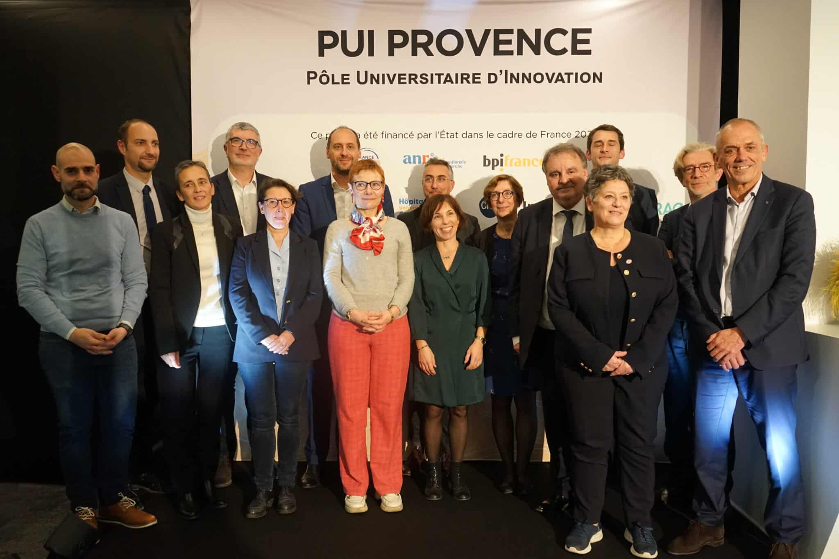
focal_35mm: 30
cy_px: 280
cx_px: 420
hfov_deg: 61.9
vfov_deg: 43.6
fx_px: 699
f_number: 4.5
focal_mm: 30
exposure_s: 1/160
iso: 4000
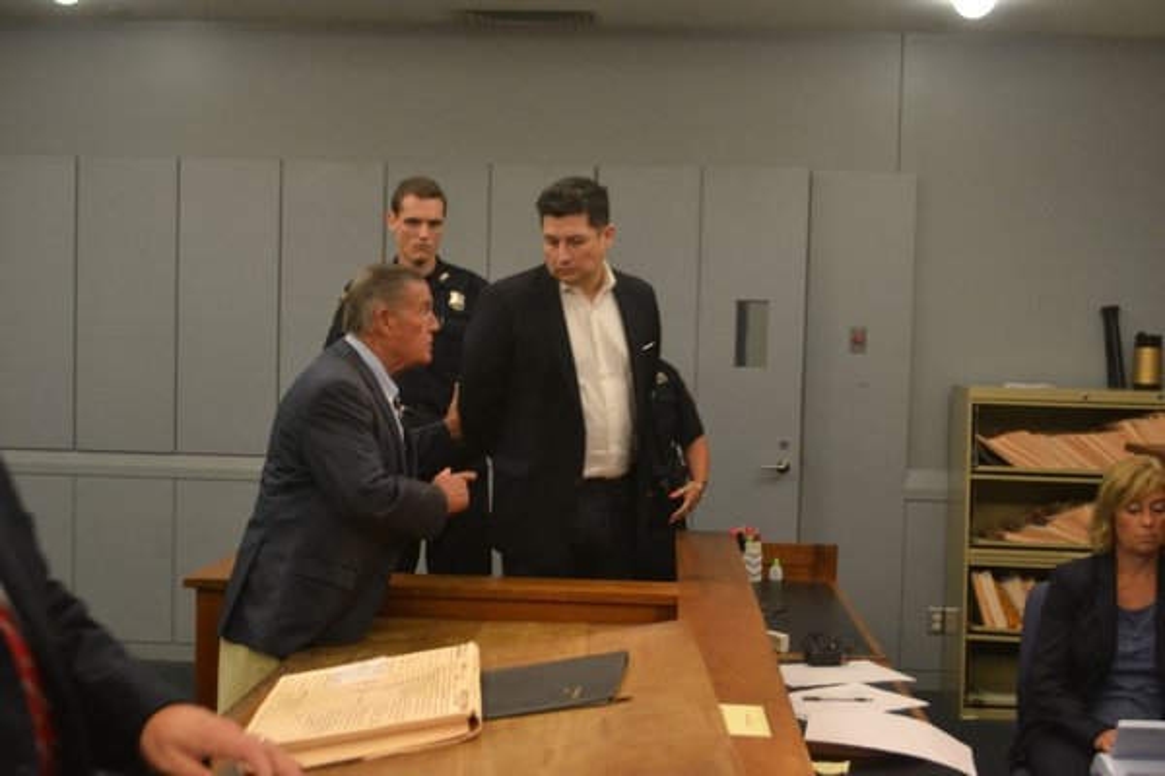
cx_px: 582
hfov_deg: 41.1
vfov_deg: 28.1
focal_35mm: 48
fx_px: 1553
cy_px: 388
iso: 1800
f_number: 4.8
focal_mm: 32
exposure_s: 1/60
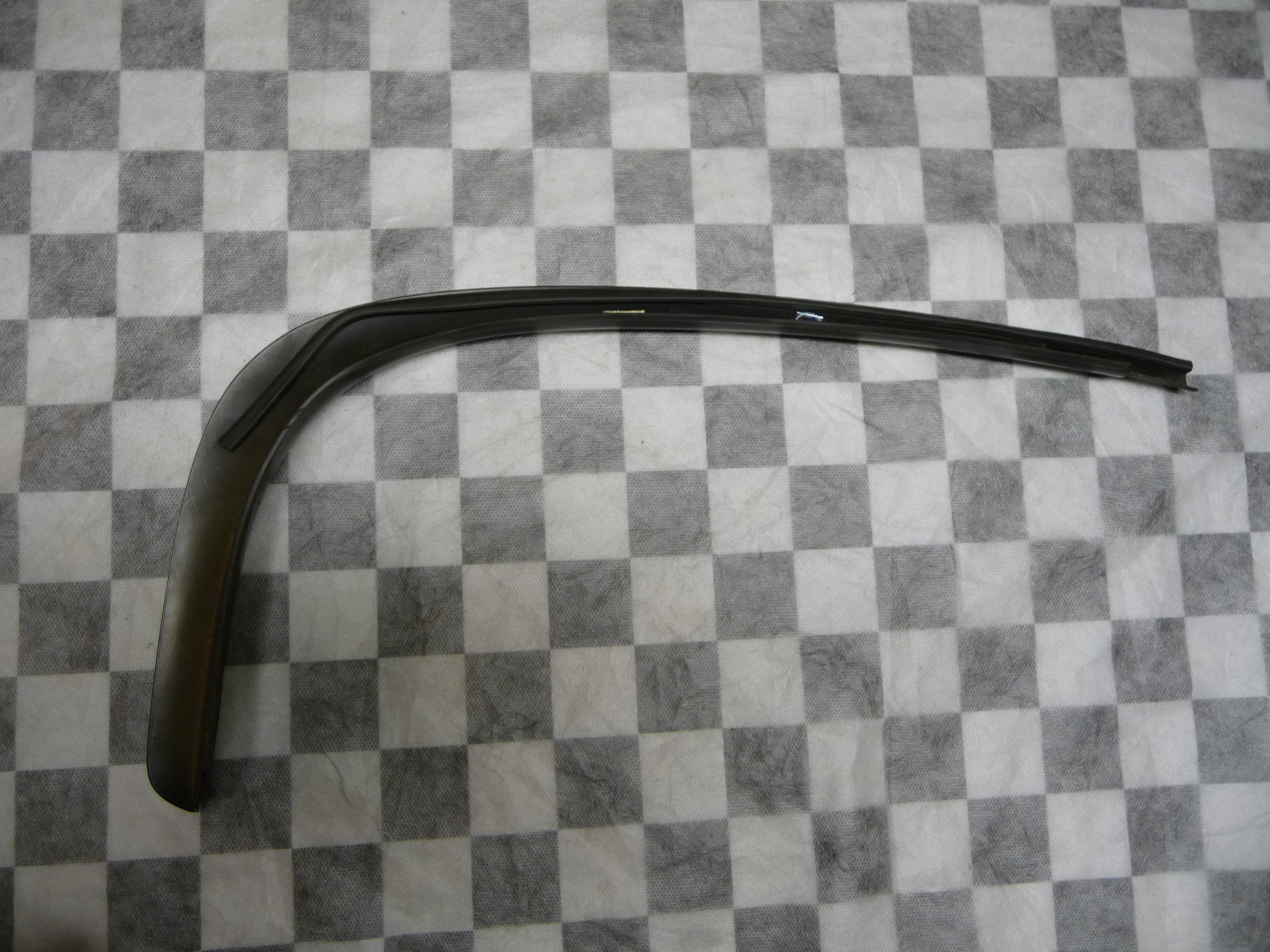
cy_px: 476
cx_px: 635
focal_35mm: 28
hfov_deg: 63.4
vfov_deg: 49.7
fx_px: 1027
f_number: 3.3
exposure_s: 1/30
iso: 100
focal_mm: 4.7
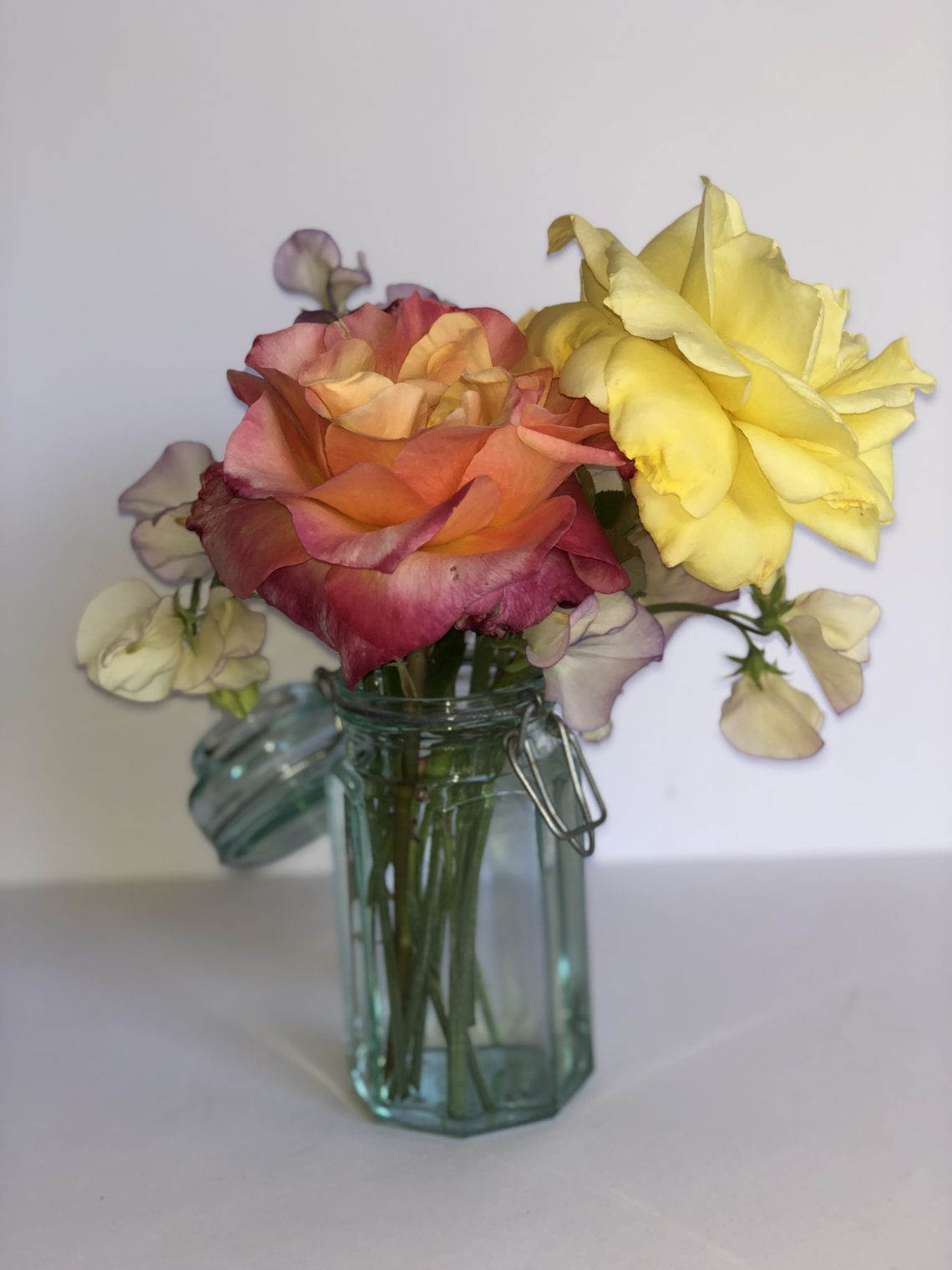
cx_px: 476
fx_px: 1907
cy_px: 635
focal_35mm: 52
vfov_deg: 36.8
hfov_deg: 28.0
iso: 25
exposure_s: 1/60
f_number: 2.4
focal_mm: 6
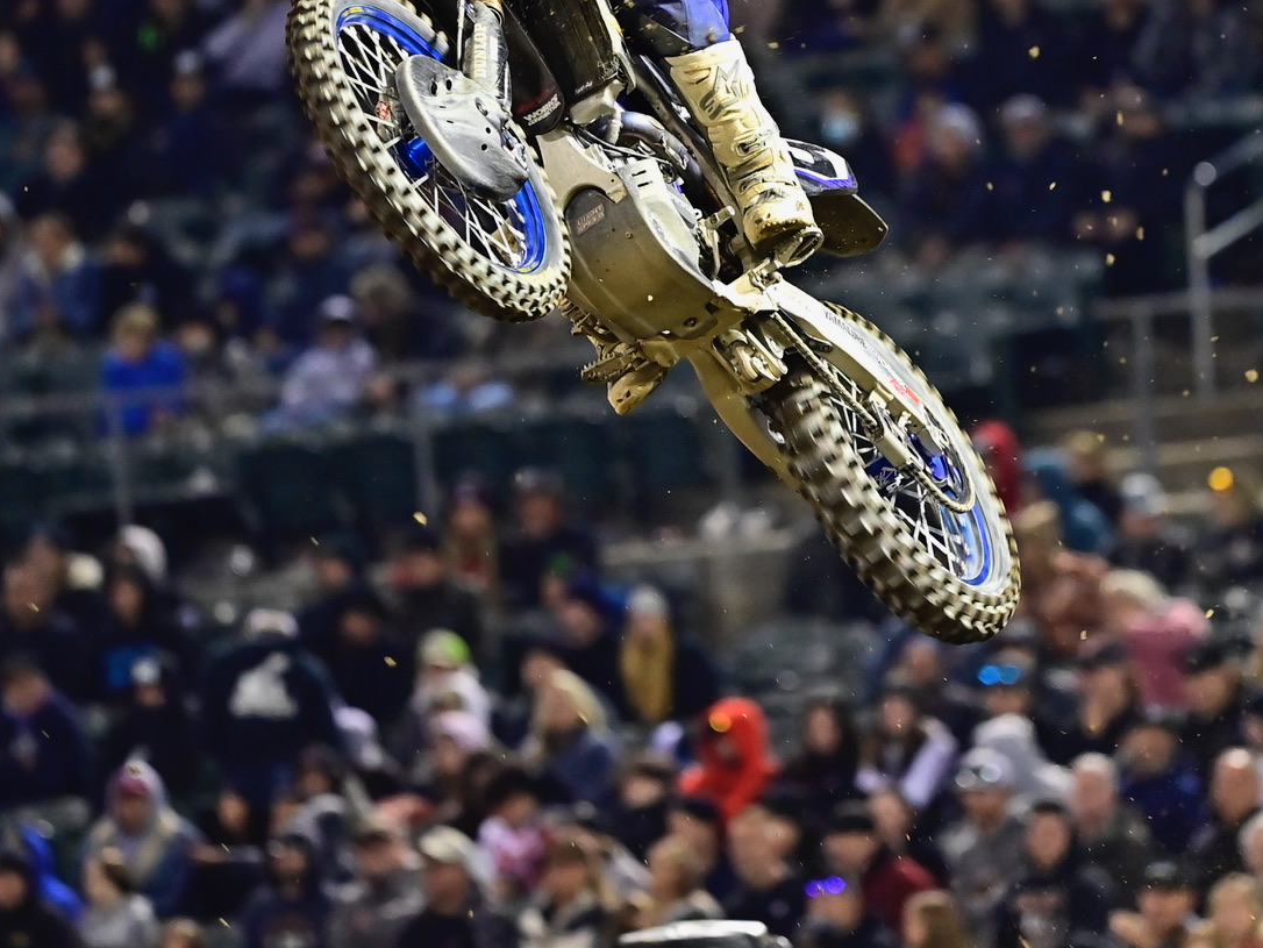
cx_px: 904
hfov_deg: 3.2
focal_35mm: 612
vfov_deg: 2.4
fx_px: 22334
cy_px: 223
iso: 4000
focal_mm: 300
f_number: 4
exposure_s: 1/800
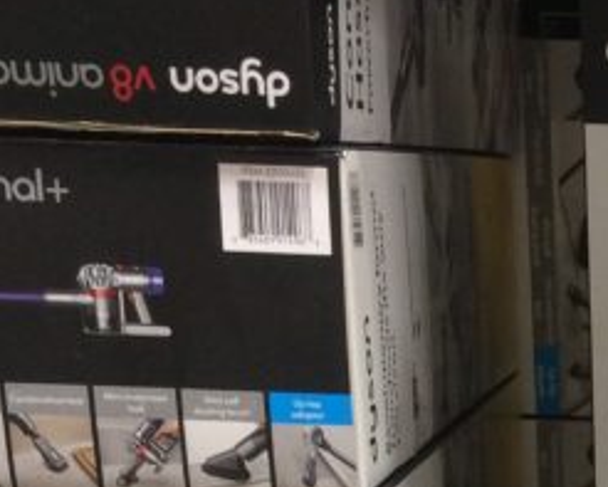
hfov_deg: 15.1
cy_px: 999
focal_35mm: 118
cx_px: 907
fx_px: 2124
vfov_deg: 11.6
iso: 100
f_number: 2.2
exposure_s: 1/30
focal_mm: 4.15
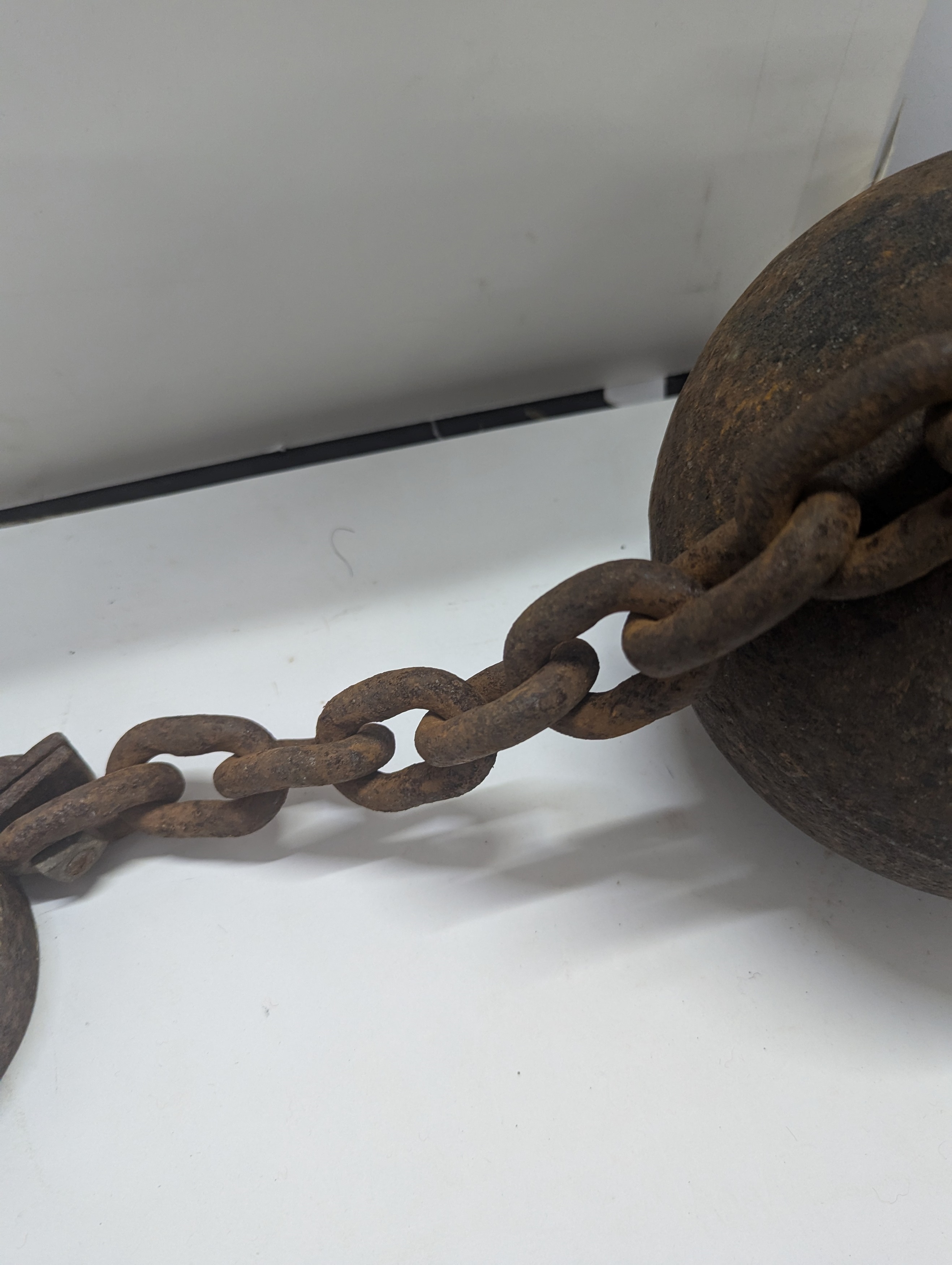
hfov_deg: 56.9
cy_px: 632
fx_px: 878
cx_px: 476
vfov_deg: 71.5
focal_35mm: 24
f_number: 1.85
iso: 290
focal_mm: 6.81
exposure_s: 1/100
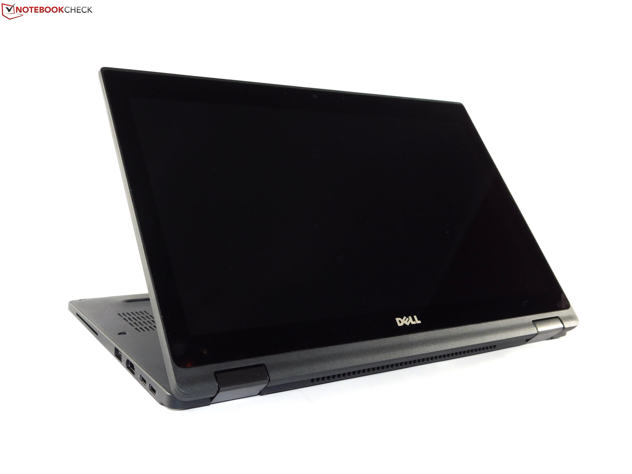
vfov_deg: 39.7
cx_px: 316
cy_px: 237
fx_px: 657
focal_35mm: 36
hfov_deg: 51.4
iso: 200
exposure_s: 1/30
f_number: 7
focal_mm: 6.3
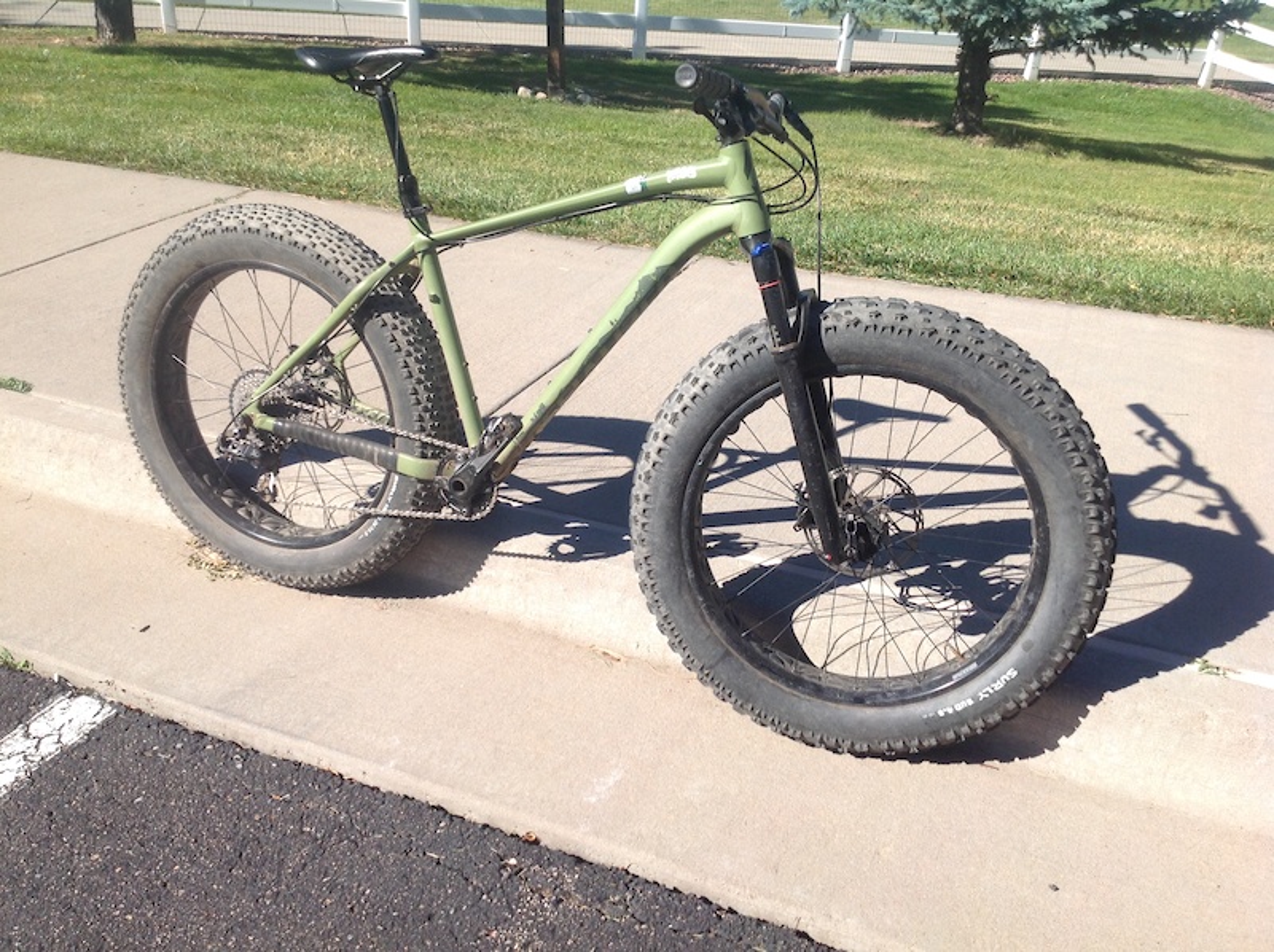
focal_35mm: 35
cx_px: 637
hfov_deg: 52.7
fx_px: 1287
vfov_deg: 40.6
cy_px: 476
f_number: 2.4
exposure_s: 1/1513
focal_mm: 4.28
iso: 50
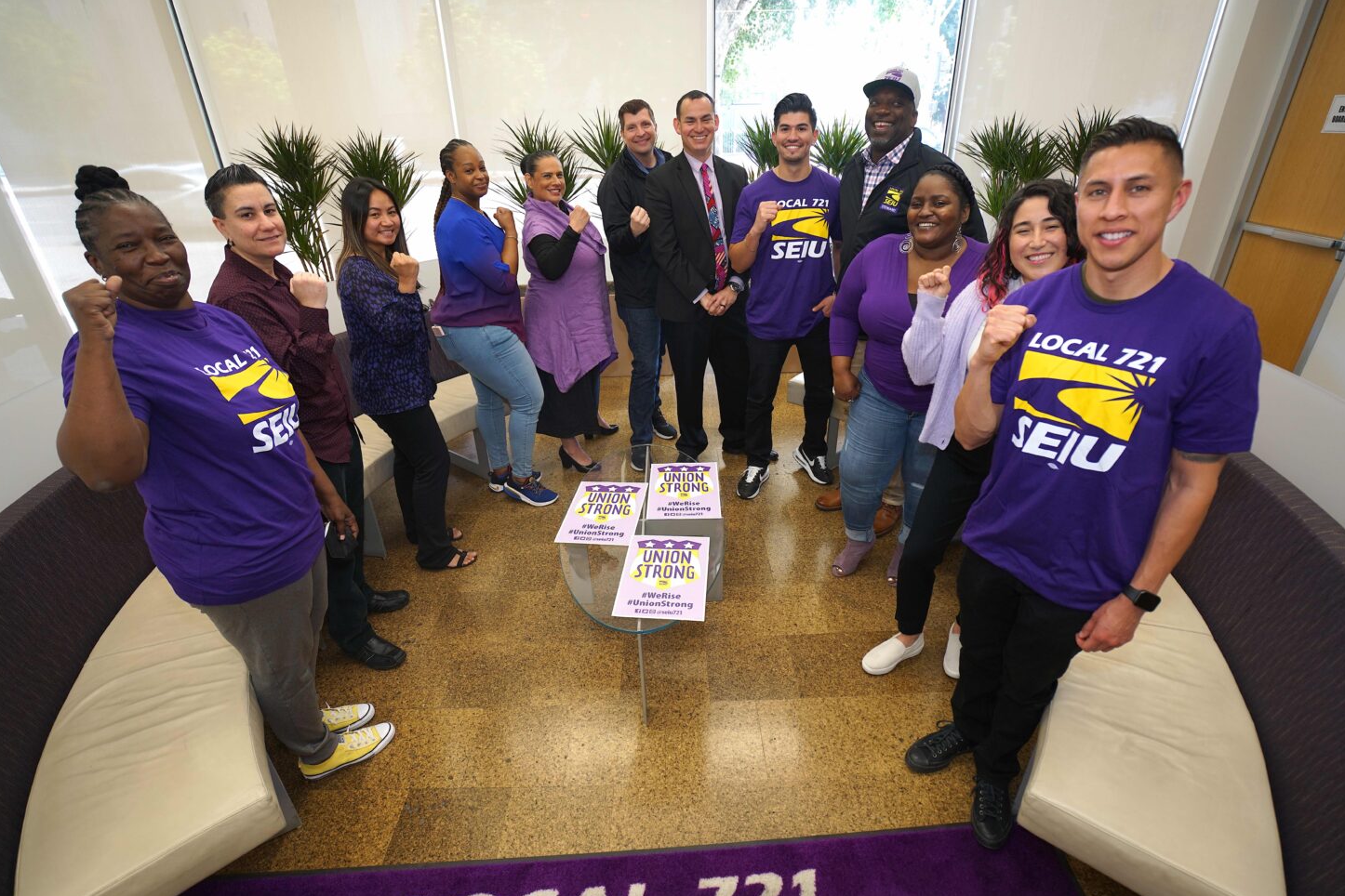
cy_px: 461
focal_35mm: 17
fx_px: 635
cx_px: 680
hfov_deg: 93.3
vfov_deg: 70.4
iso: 400
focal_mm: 16
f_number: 4
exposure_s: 1/60
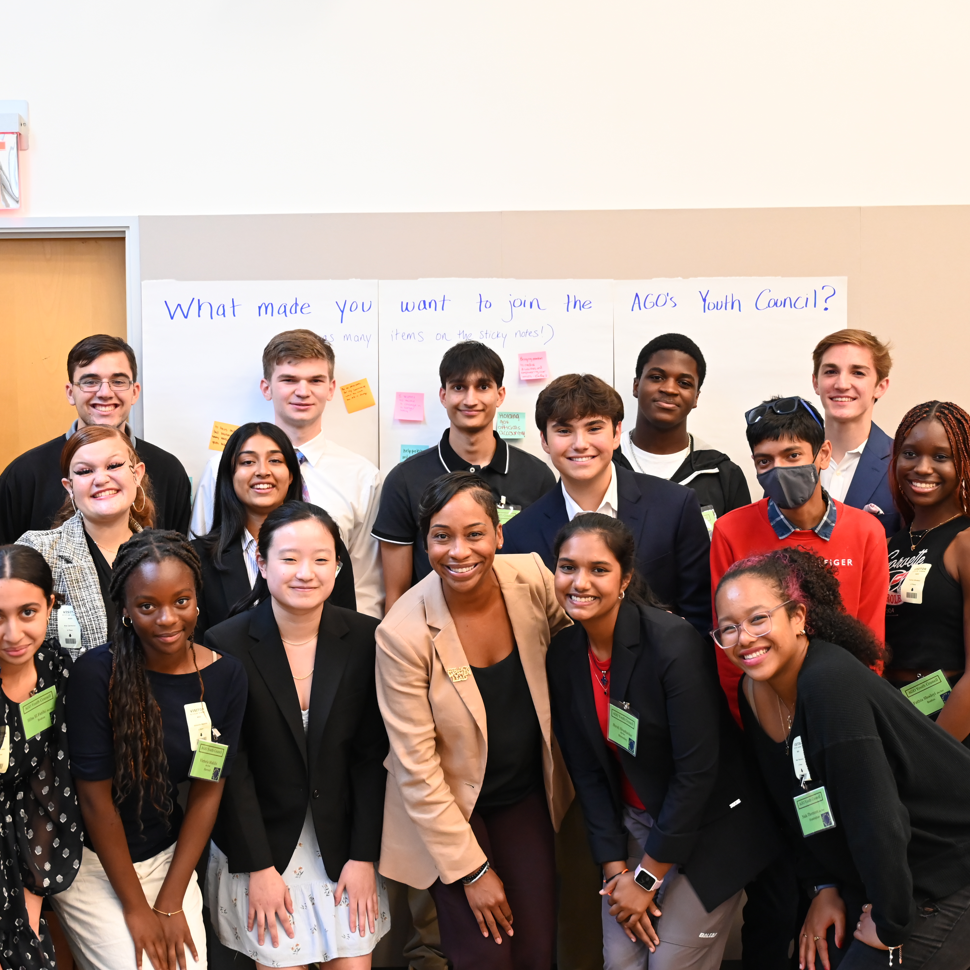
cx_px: 403
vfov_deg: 32.2
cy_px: 491
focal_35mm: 53
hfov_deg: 32.1
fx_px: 1680
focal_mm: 41
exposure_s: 1/125
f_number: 4
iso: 3200
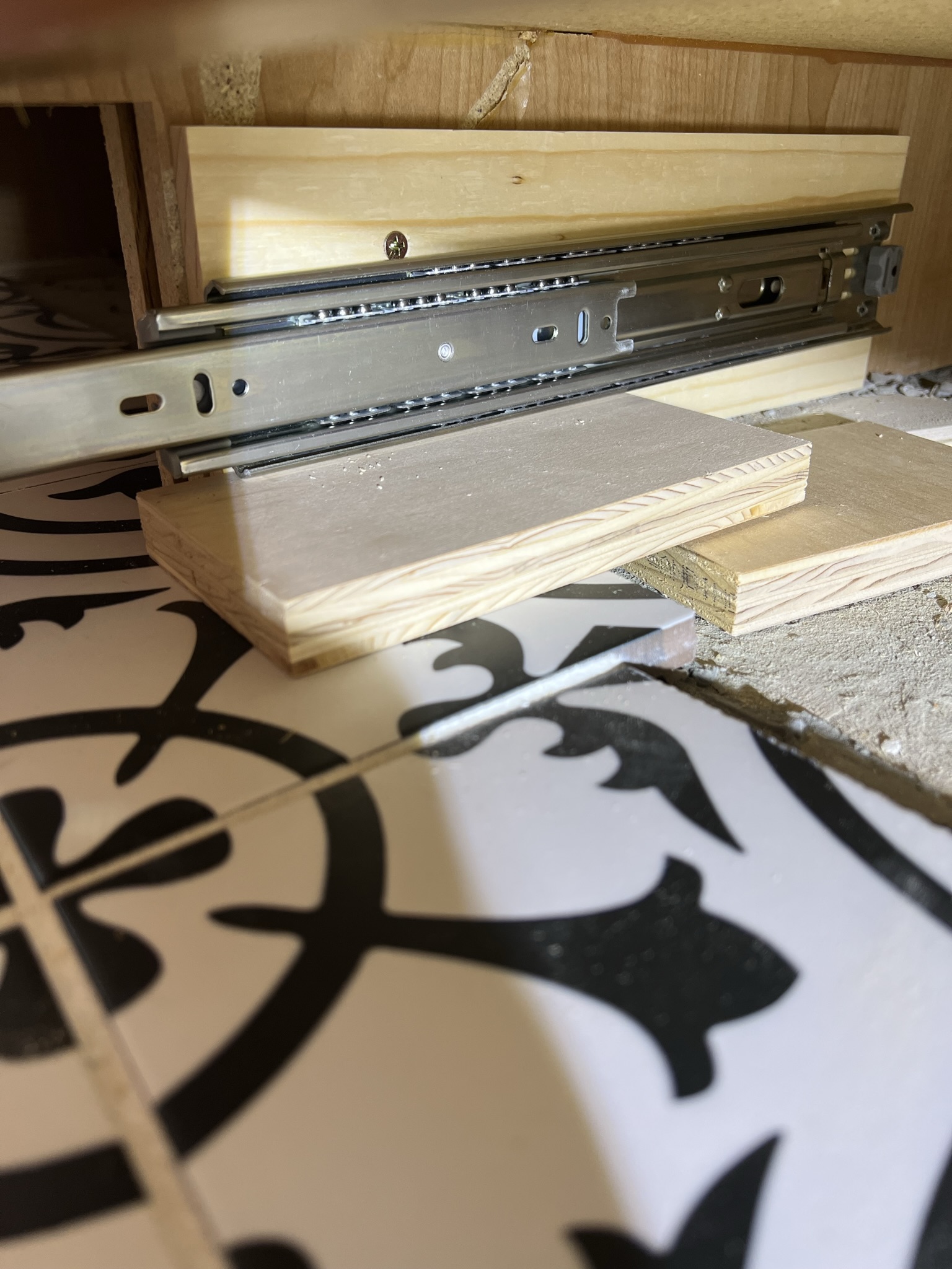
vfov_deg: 67.3
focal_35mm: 26
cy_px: 634
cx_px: 476
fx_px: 953
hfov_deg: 53.1
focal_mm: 5.7
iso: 100
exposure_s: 1/120
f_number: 1.5
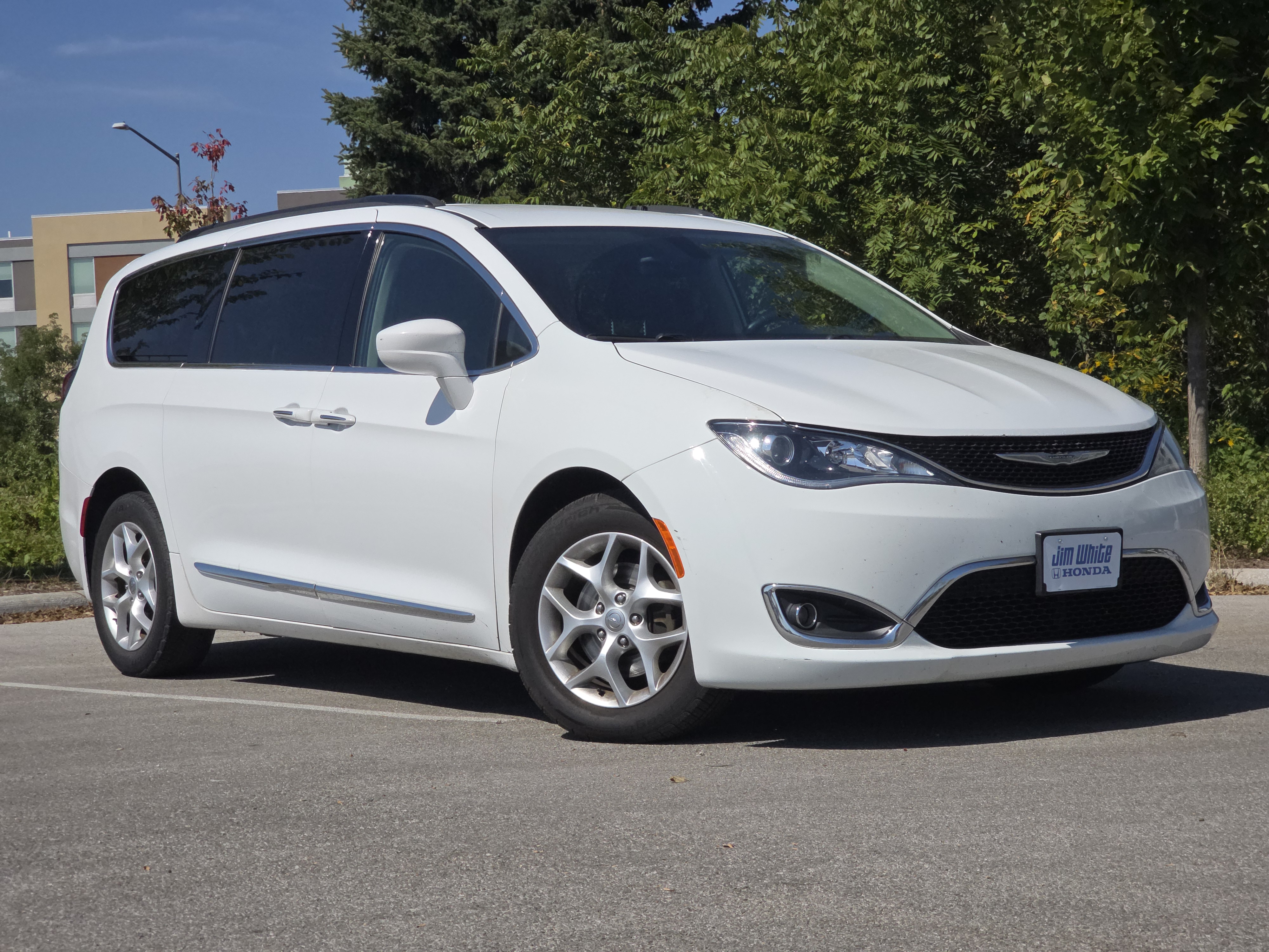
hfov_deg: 28.2
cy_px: 476
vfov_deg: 21.3
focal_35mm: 69
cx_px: 634
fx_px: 2529
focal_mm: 7.9
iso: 50
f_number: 2.4
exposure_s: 1/4643
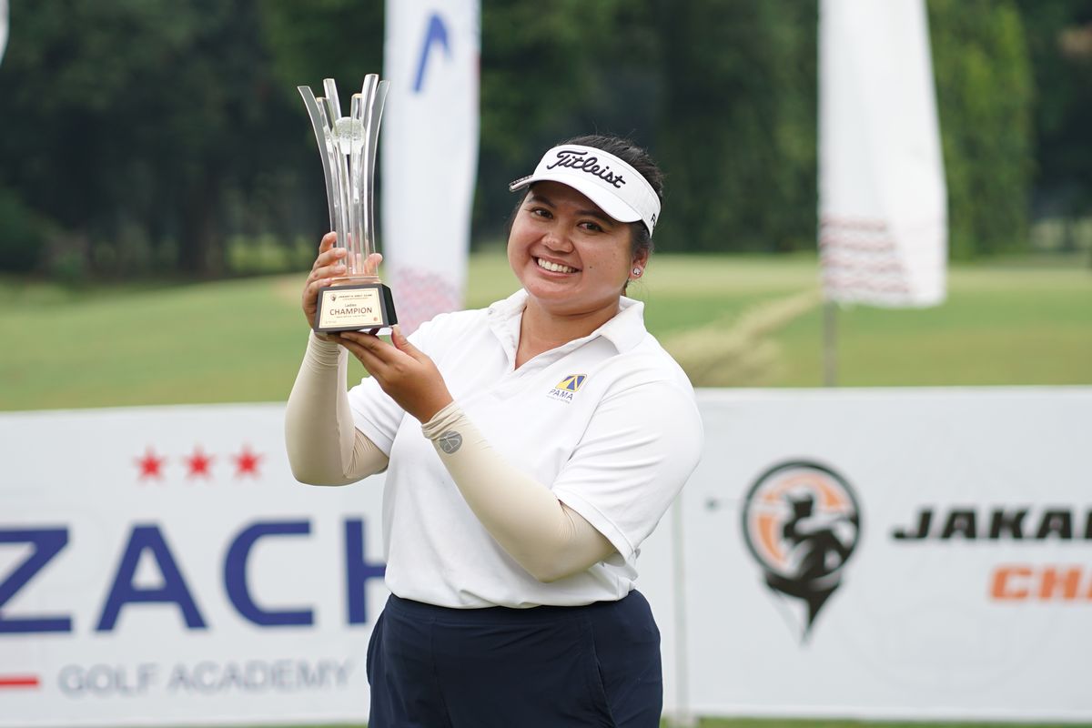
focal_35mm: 127
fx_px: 3852
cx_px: 546
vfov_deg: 10.8
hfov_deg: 16.1
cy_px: 364
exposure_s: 1/2000
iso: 200
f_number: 2.5
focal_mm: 85
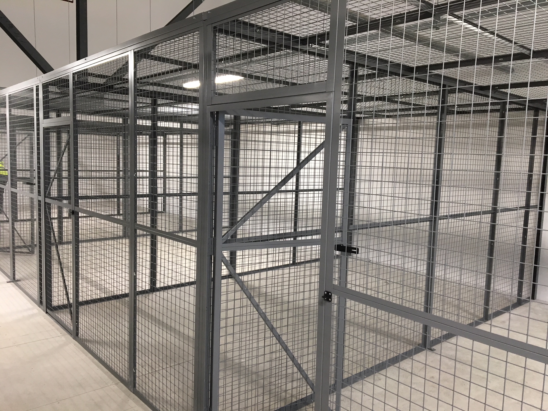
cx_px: 274
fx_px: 459
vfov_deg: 48.2
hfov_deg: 61.7
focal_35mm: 29
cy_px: 206
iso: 125
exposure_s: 1/33
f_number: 2.2
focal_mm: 4.15
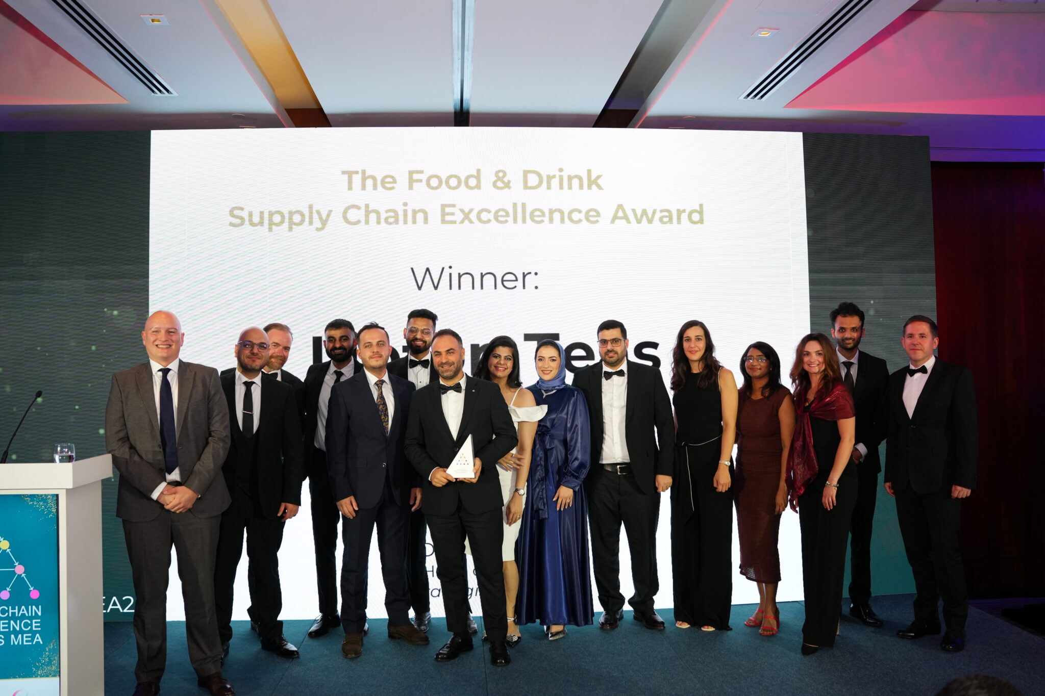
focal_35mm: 28
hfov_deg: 65.5
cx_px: 522
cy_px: 348
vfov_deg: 46.4
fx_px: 813
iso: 1600
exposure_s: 1/125
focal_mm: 28
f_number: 4
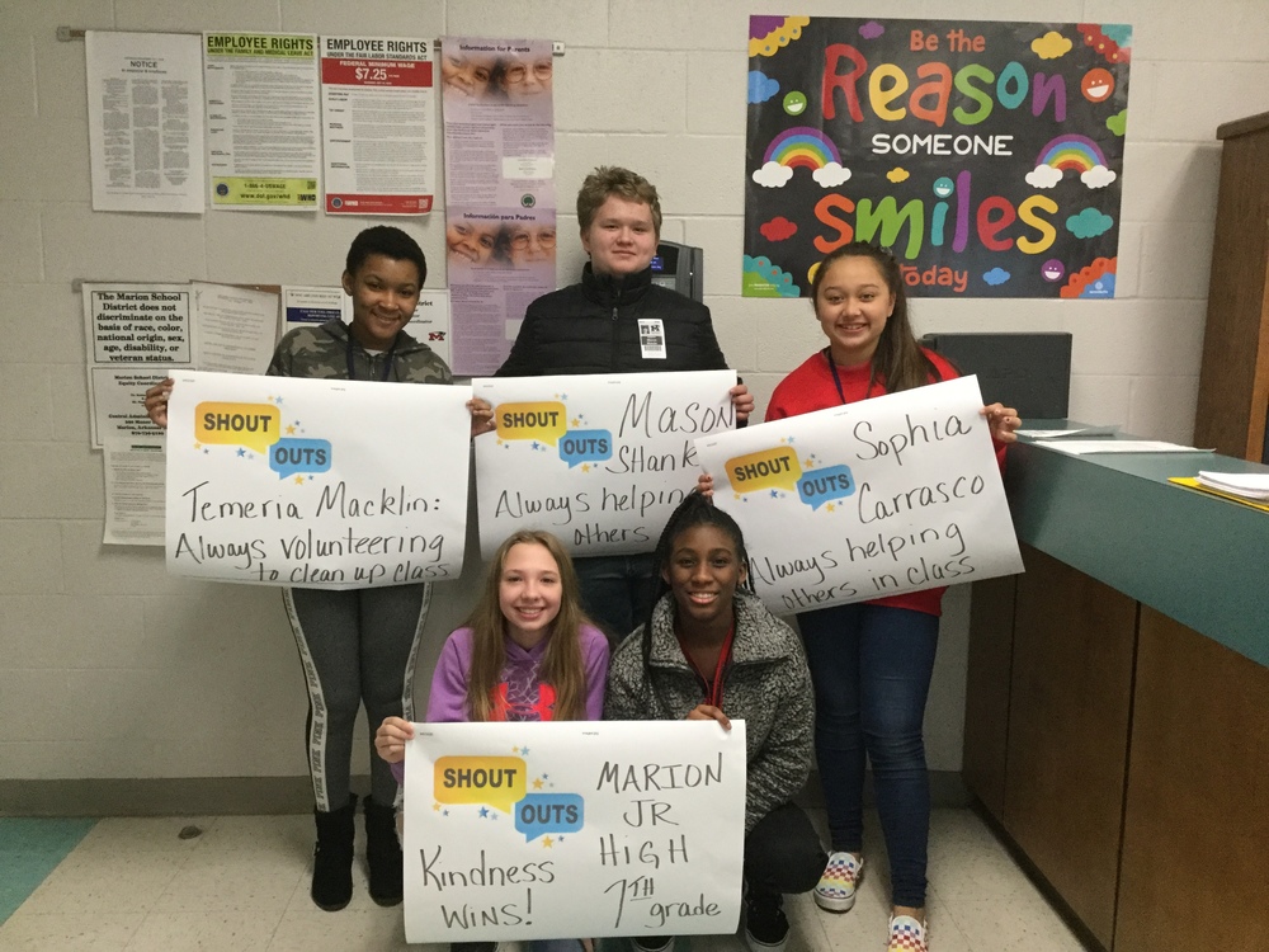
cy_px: 476
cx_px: 634
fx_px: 1136
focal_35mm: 31
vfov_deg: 45.4
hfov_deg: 58.4
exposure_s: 1/30
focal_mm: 3.3
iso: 160
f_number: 2.4
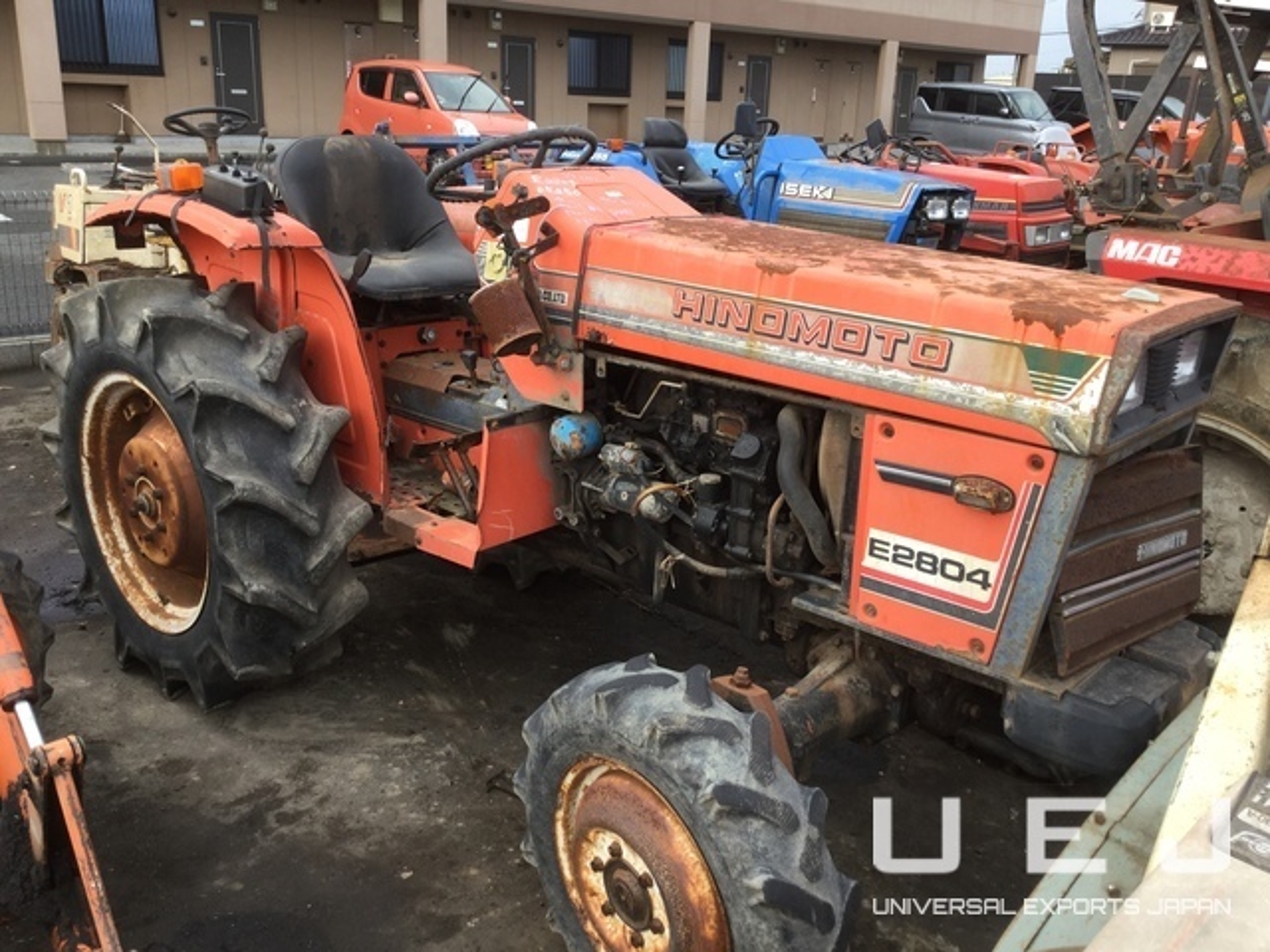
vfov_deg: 45.4
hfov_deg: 58.4
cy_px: 476
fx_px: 1137
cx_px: 635
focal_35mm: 31
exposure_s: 1/153
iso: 25
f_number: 2.4
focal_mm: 3.3
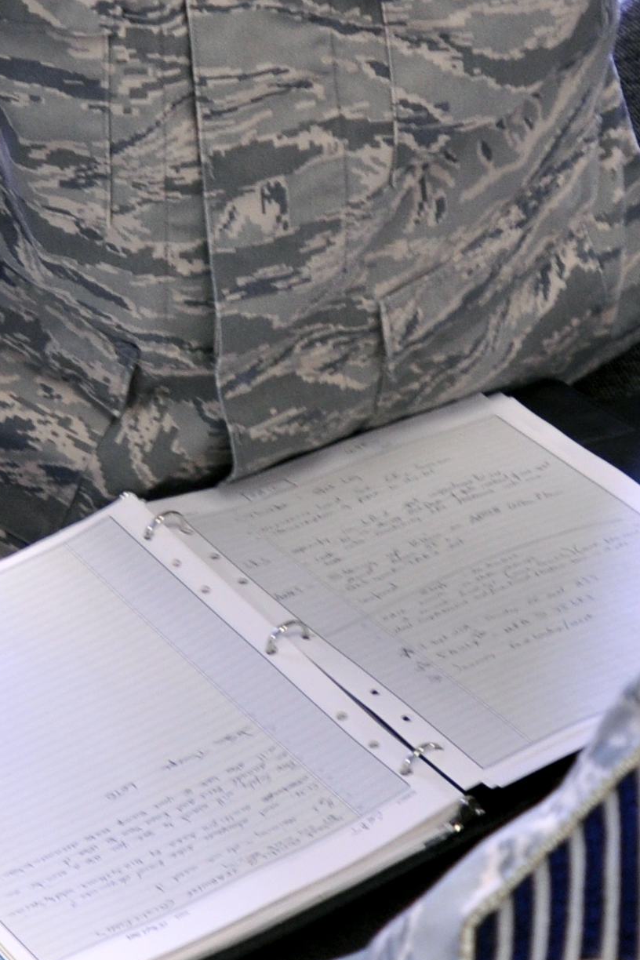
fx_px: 3360
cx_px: 251
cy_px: 413
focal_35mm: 126
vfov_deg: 16.3
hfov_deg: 10.9
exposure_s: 1/15
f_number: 5.6
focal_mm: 24
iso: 400
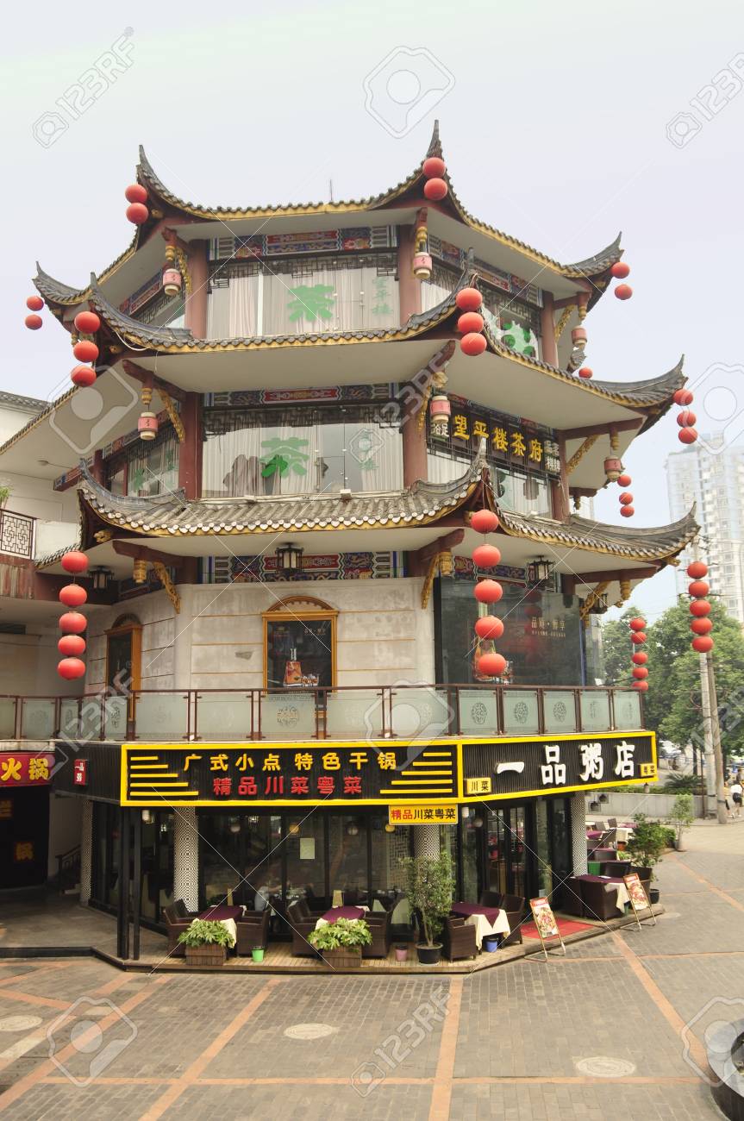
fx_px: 839
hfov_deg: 47.8
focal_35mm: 27
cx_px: 372
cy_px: 560
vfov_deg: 67.5
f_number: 6.3
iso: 200
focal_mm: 18
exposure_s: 1/250
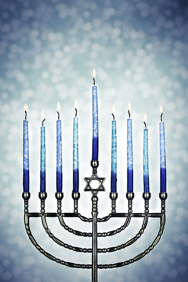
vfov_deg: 19.5
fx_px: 822
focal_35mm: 105
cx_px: 94
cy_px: 141
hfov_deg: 13.0
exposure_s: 1/160
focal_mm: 105
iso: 125
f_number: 13
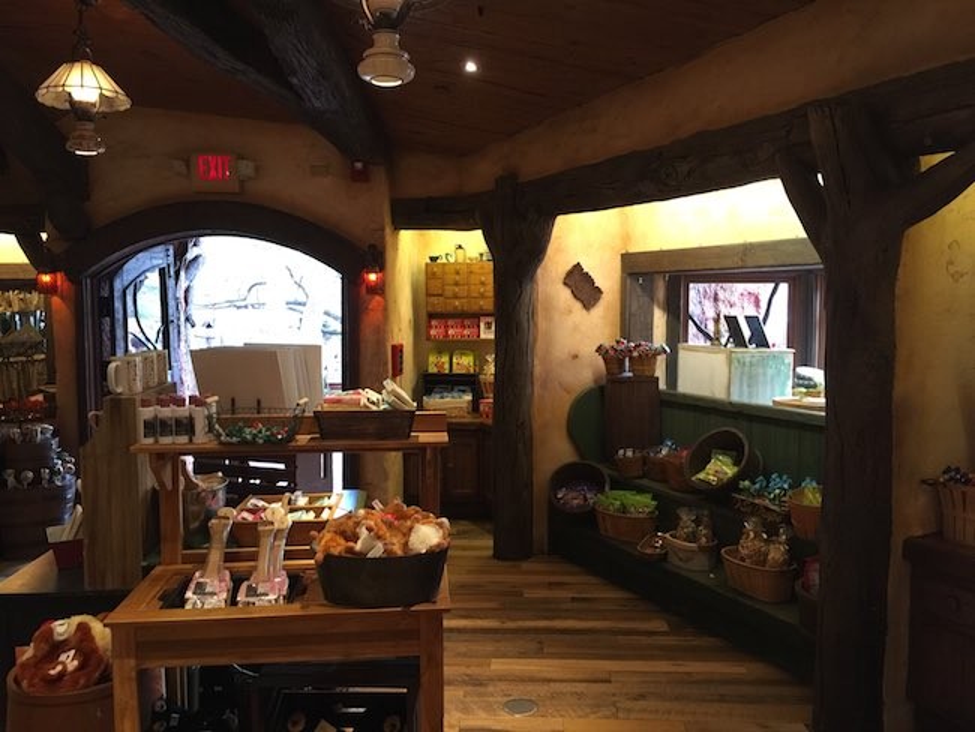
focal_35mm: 29
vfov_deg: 48.3
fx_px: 817
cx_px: 488
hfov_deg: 61.6
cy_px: 366
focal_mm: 4.15
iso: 100
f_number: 2.2
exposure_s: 1/15
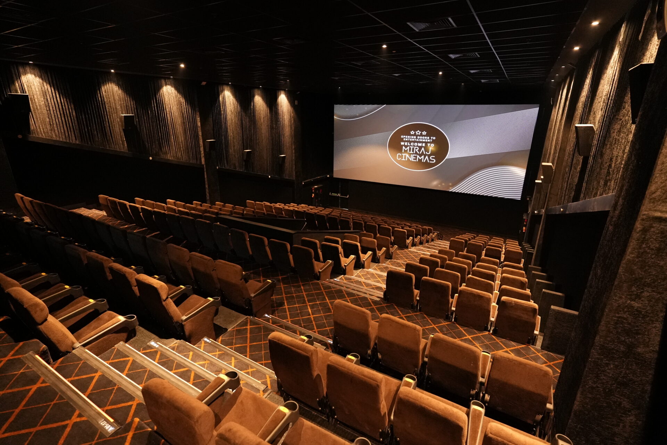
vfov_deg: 70.5
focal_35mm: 17
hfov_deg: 93.3
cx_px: 334
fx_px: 315
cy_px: 222
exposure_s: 1/50
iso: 10000
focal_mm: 17
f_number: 2.8
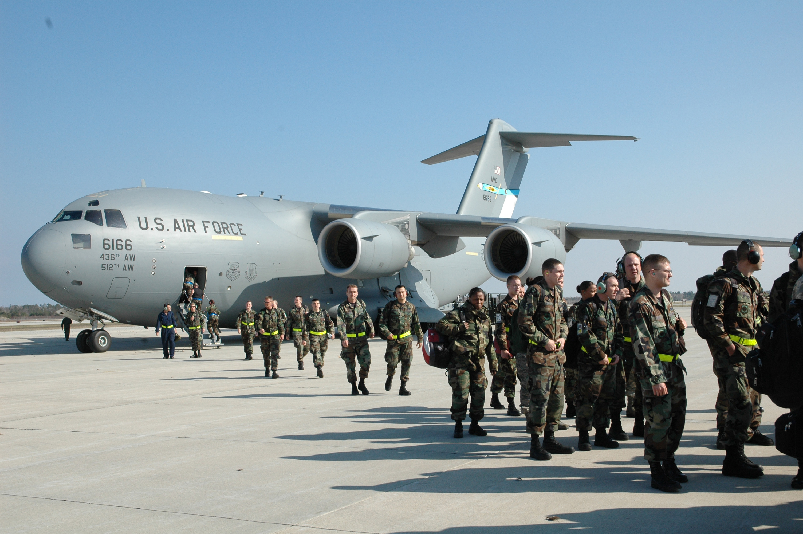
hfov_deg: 48.0
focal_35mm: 40
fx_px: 903
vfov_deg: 33.0
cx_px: 402
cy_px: 267
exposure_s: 1/400
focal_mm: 27
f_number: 10
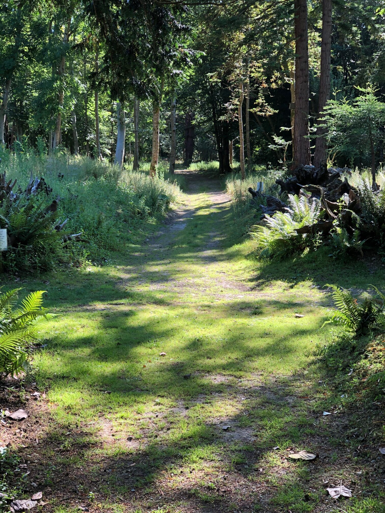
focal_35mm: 57
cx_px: 192
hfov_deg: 25.7
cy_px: 256
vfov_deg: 33.8
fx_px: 845
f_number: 2.8
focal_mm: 6.6
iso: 50
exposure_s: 1/121
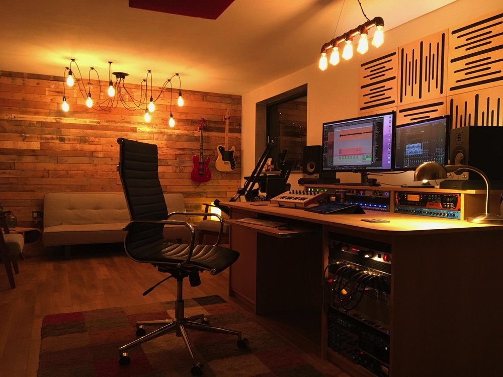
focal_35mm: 29
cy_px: 188
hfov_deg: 61.7
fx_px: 421
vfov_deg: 48.2
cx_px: 252
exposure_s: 1/33
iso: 200
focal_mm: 4.15
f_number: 2.2
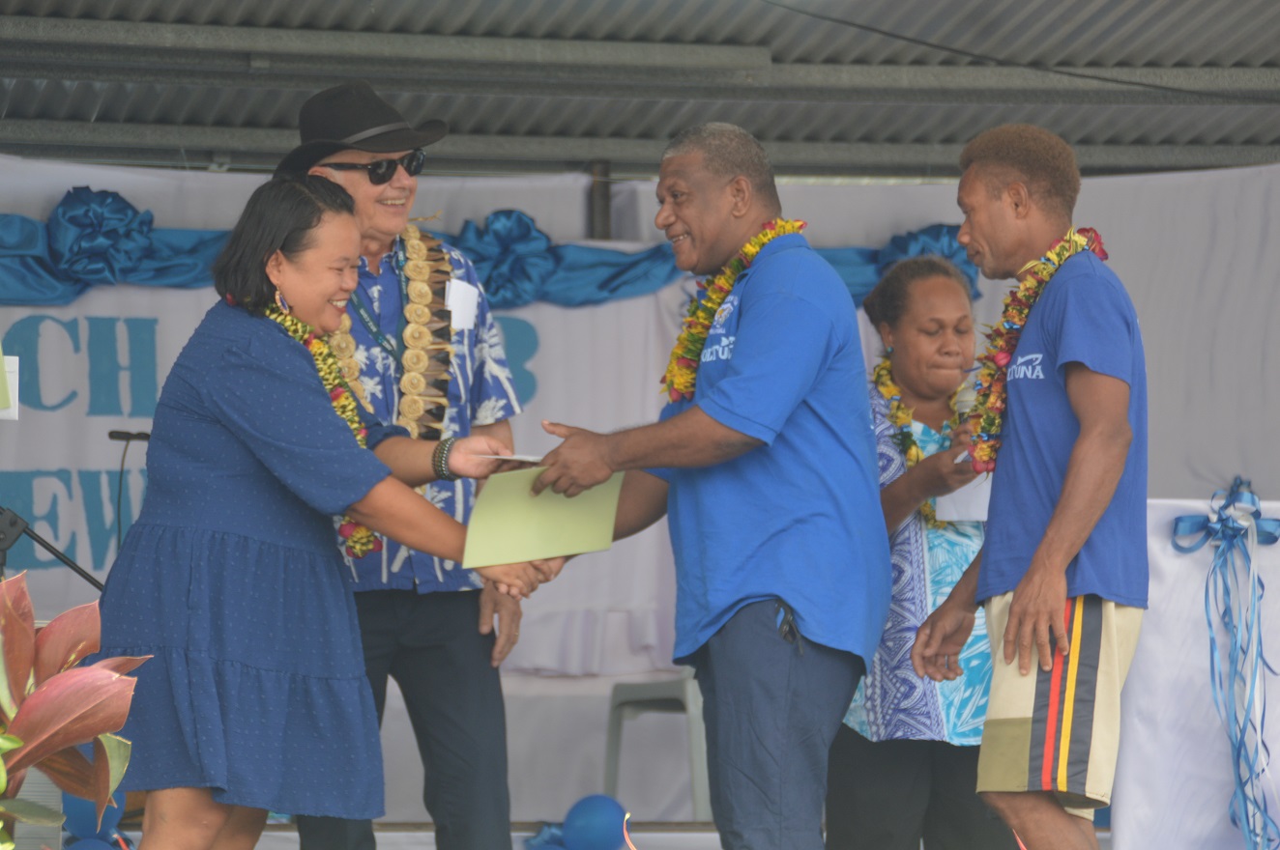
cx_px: 640
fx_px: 5594
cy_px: 425
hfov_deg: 13.1
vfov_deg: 8.7
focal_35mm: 158
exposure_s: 1/125
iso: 200
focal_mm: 105
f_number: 6
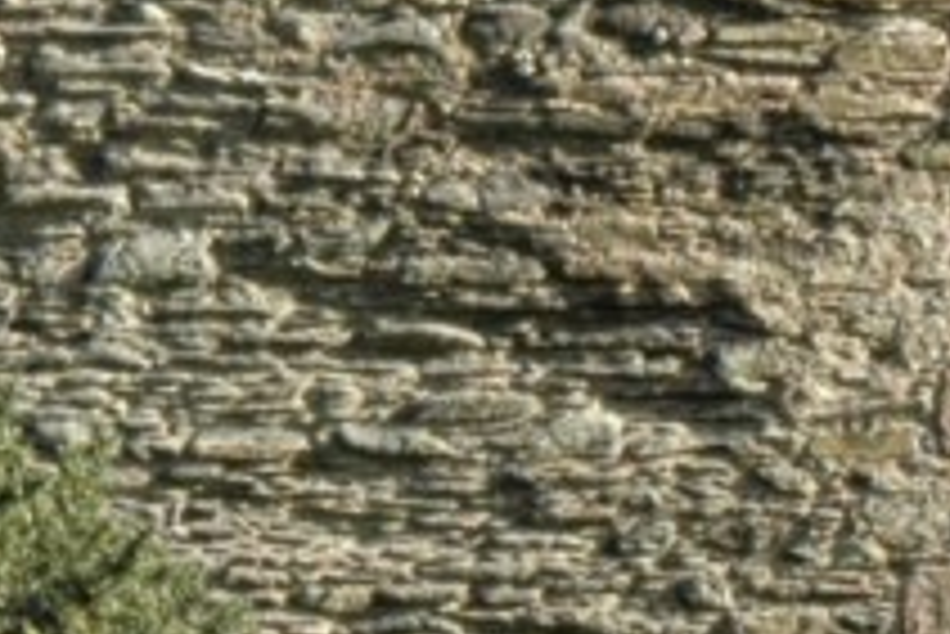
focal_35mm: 438
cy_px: -1016
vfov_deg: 3.1
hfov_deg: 4.5
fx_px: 11566
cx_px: -2161
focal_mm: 38
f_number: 8
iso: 200
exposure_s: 1/250
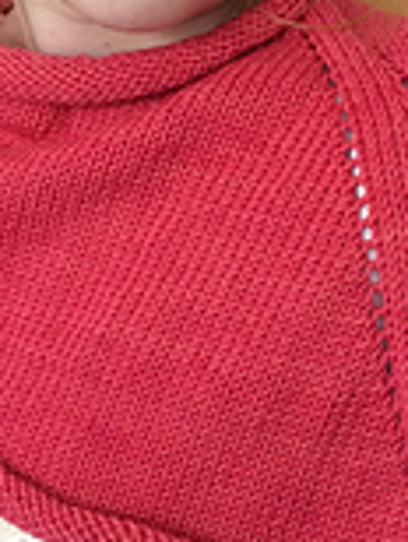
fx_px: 1473
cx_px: 195
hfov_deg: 15.8
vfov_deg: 20.6
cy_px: 113
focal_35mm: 94
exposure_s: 1/100
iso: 64
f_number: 2.2
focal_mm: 4.15
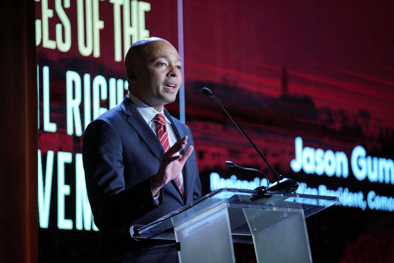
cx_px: 197
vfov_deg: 7.7
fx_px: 1960
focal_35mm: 179
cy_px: 132
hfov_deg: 11.5
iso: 500
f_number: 2.8
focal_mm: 179
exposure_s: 1/160
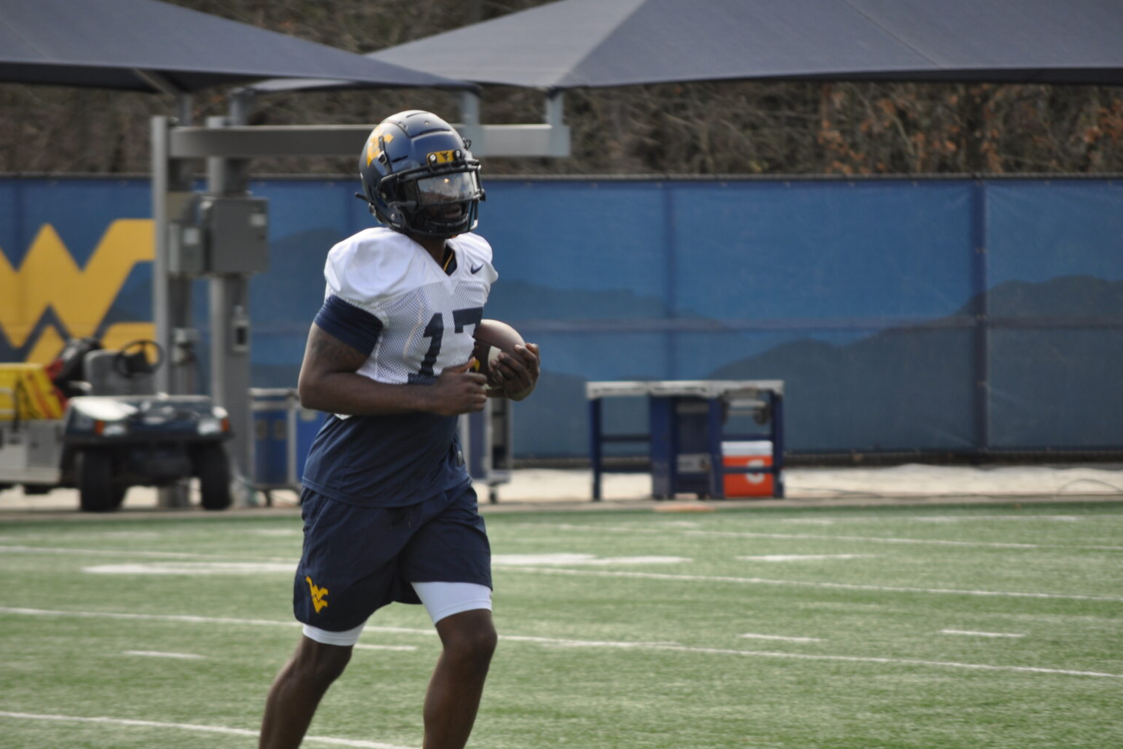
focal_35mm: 302
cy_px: 374
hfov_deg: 6.8
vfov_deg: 4.6
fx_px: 9420
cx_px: 562
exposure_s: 1/250
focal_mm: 200
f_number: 5.6
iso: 220
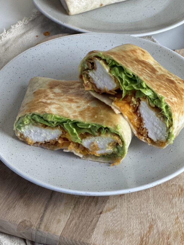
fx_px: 674
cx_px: 86
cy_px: 110
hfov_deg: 15.6
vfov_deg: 20.7
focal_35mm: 95
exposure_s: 1/100
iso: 250
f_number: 2.8
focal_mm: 9
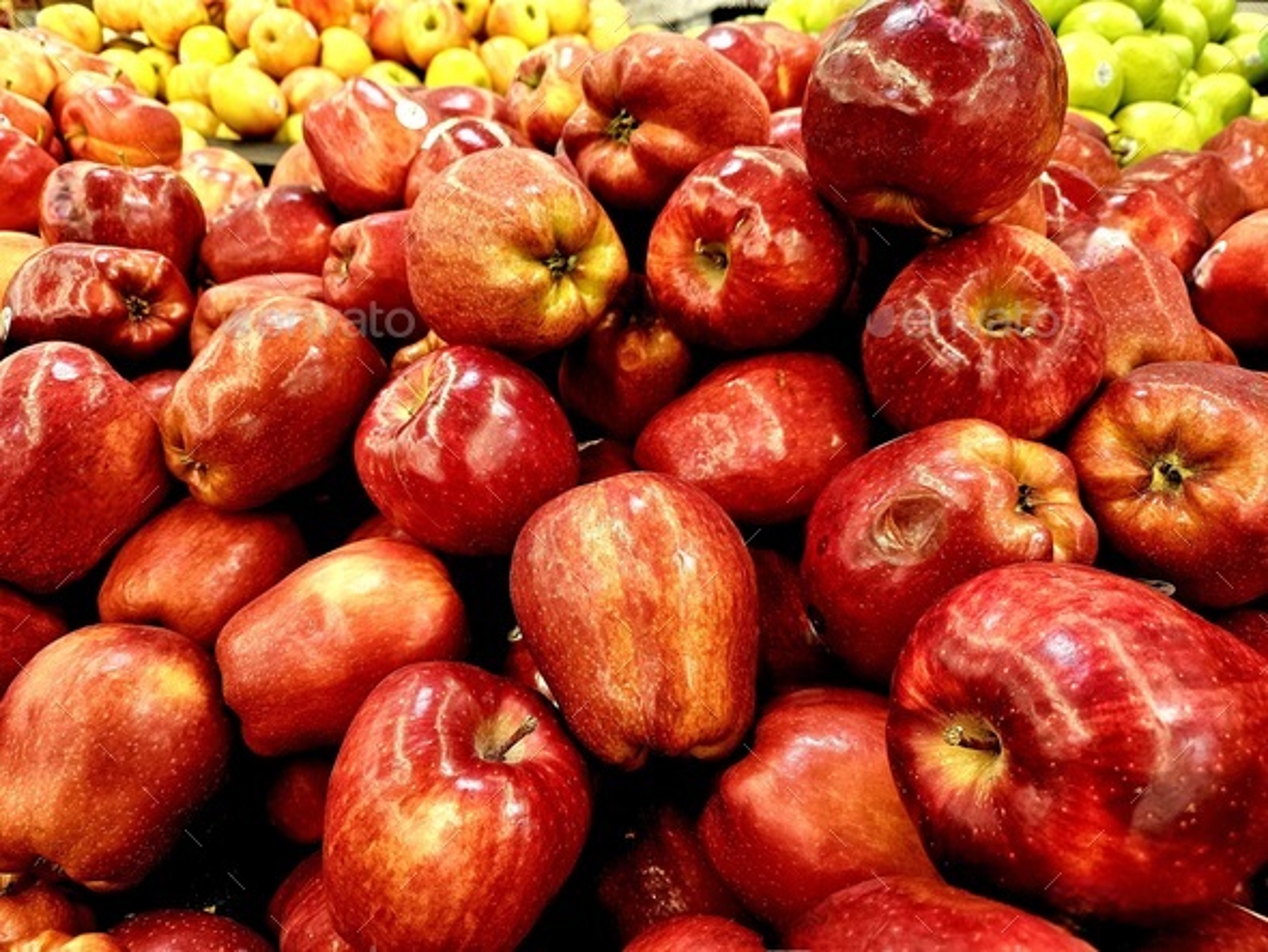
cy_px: 476
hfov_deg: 73.9
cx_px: 634
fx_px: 843
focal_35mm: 23
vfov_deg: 58.9
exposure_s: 1/120
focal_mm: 5.4
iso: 160
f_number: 1.8
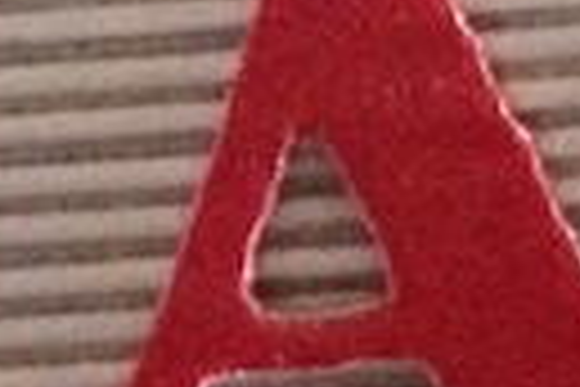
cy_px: 140
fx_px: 3770
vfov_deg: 5.9
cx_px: 409
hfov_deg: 8.8
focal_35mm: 234
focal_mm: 4.15
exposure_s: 1/15
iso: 640
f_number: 2.2
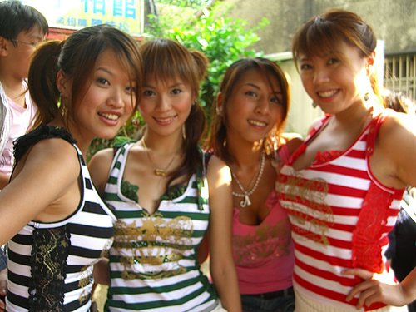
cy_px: 156
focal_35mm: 38
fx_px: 457
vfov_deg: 37.7
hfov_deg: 49.0
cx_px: 208
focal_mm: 7.9
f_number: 2.8
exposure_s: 1/100
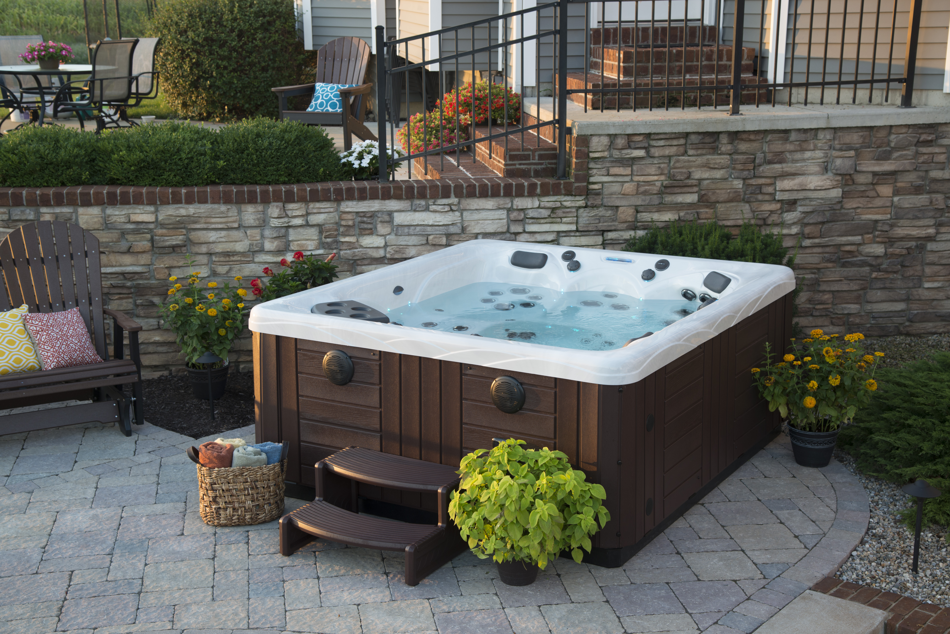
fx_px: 1373
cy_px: 317
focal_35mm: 52
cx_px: 475
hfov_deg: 38.2
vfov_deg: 26.0
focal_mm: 52
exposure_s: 1/30
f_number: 6.7
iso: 200
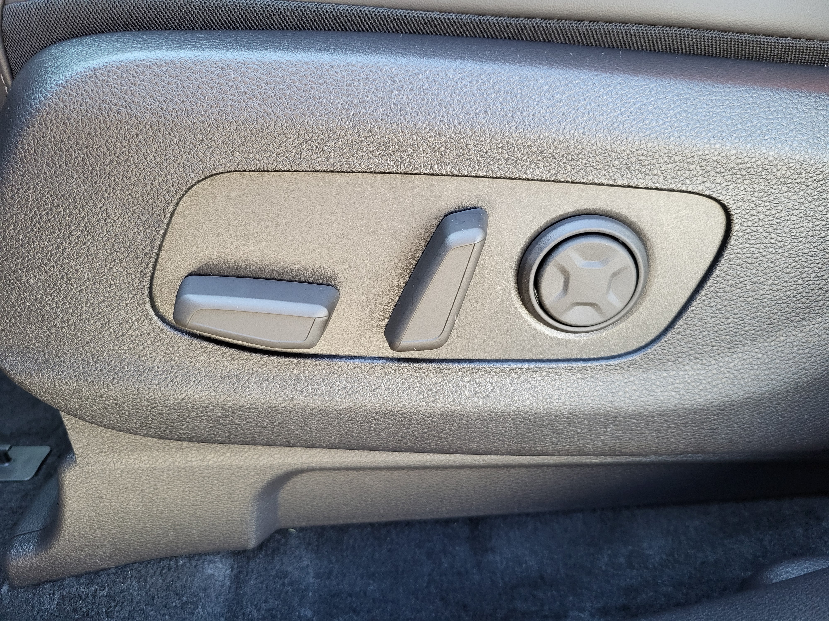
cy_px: 310
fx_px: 623
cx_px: 414
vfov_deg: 53.1
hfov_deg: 67.3
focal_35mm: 26
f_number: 1.8
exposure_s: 1/120
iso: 320
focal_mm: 5.4
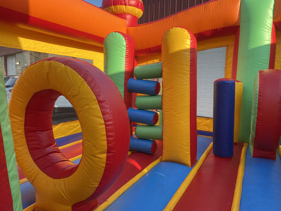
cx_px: 140
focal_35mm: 26
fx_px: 211
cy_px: 106
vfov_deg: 53.1
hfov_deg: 67.3
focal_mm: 4.25
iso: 32
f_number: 1.8
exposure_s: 1/524
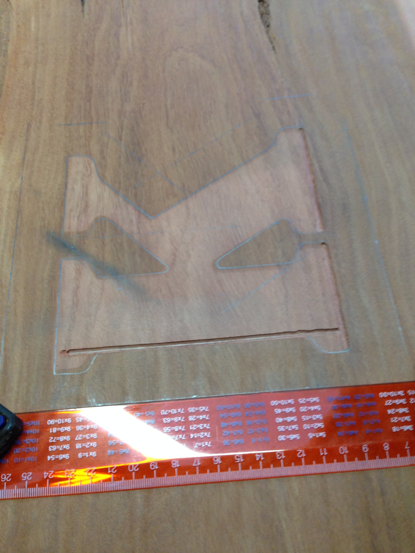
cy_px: 276
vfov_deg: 55.4
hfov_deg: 42.9
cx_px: 208
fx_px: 528
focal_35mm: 33
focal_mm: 4.12
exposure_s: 1/20
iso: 100
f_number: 2.4
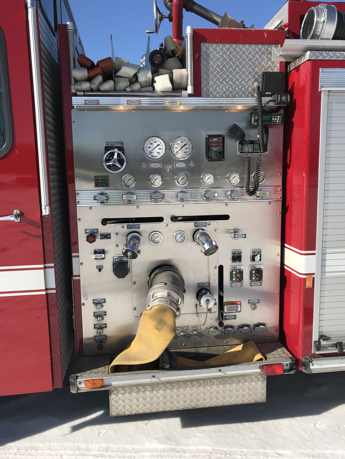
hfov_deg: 49.7
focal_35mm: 28
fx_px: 372
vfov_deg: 63.4
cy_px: 230
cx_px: 172
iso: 20
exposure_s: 1/2591
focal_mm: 3.99
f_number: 1.8
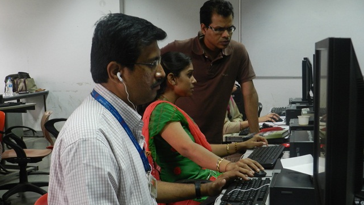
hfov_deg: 40.6
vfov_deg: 23.4
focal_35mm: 51
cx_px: 181
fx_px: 492
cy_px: 125
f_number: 4.2
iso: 400
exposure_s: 1/15
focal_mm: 8.1
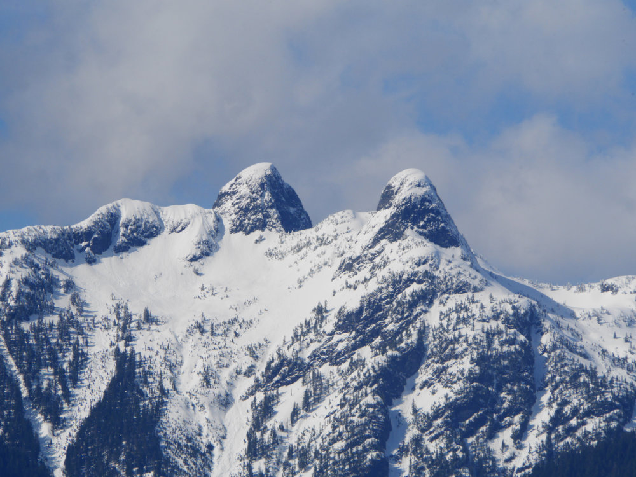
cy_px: 238
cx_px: 318
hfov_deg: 5.0
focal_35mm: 400
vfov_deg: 3.7
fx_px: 7349
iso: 200
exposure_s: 1/500
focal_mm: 200
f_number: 14
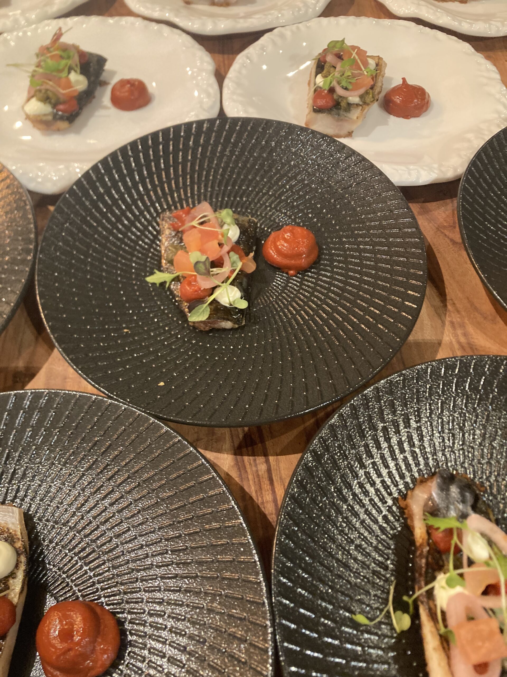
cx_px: 254
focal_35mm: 28
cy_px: 338
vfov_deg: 63.4
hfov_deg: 49.7
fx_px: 547
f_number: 1.8
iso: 250
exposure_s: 1/33
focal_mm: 3.99
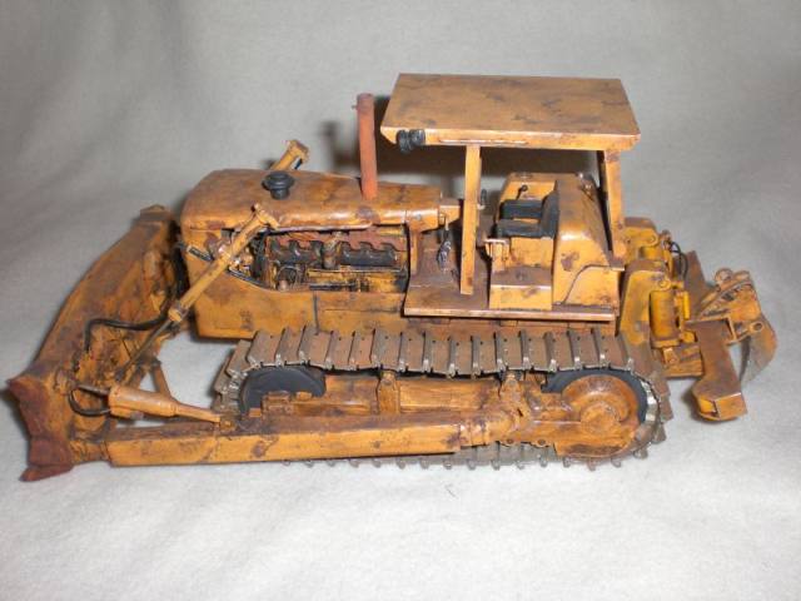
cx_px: 400
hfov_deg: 49.0
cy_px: 300
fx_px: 879
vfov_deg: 37.7
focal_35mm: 38
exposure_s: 1/60
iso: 50
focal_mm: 6.3
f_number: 3.1
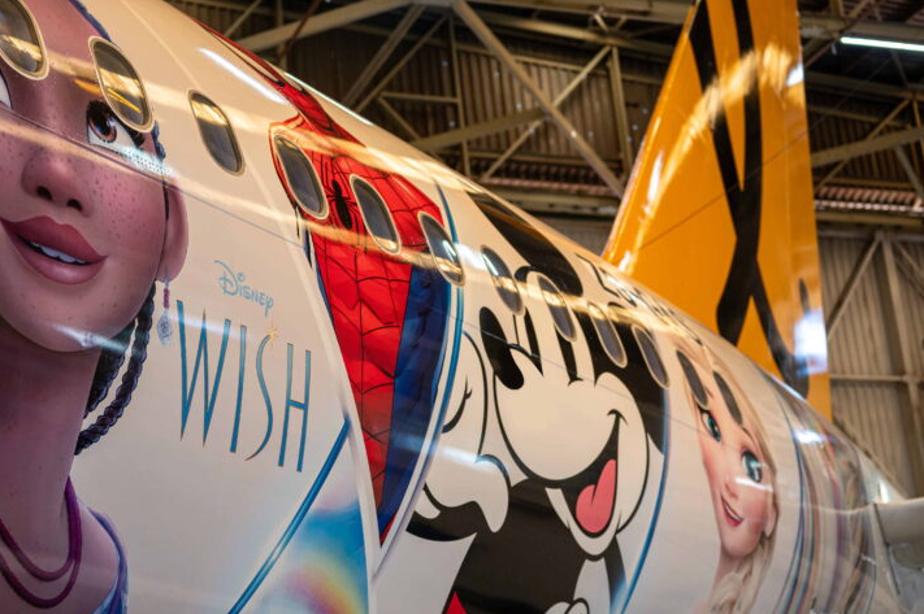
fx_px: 1847
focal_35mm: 72
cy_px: 323
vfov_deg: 18.9
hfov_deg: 28.0
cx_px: 347
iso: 500
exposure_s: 1/500
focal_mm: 50
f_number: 2.5
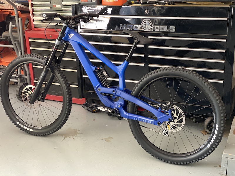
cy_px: 88
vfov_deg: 28.0
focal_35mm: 52
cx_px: 118
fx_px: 353
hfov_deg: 36.8
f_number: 2
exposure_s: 1/40
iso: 160
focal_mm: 6
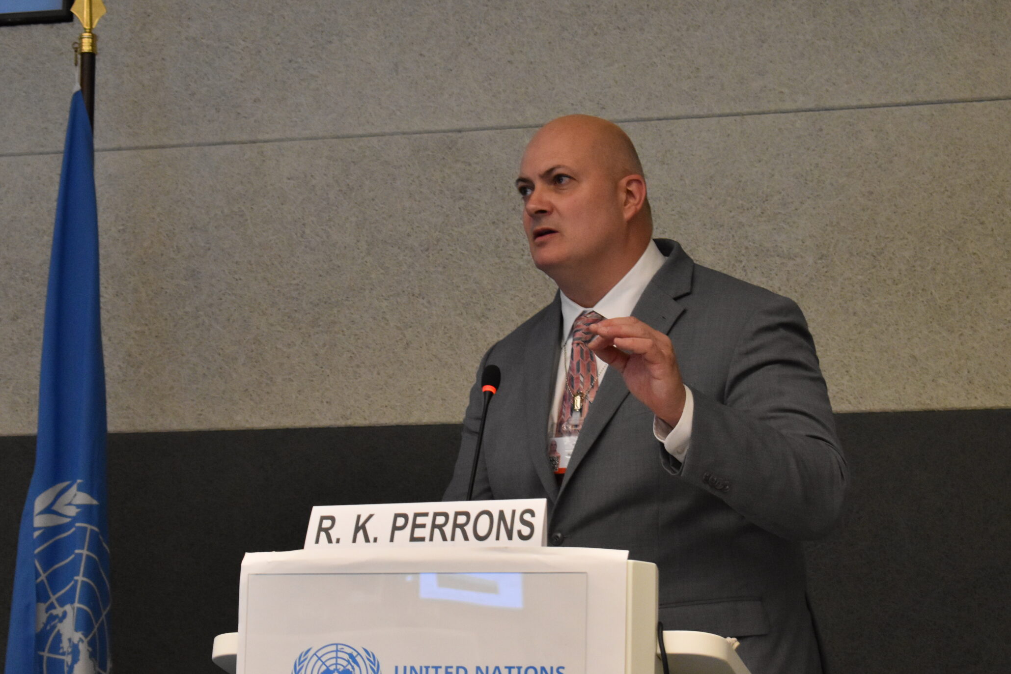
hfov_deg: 19.9
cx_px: 518
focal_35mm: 103
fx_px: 2882
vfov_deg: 13.3
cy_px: 395
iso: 2200
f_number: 5.6
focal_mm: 55
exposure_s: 1/125
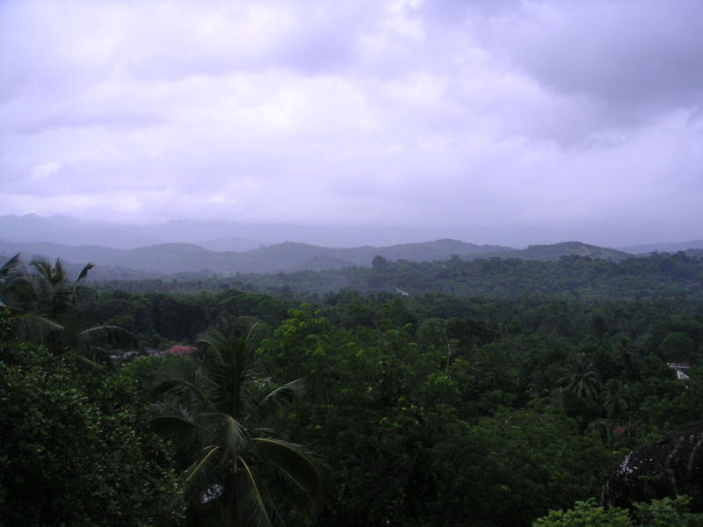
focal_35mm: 38
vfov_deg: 37.7
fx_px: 772
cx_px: 352
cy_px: 264
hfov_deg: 49.0
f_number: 2.8
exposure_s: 1/750
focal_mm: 6
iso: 50
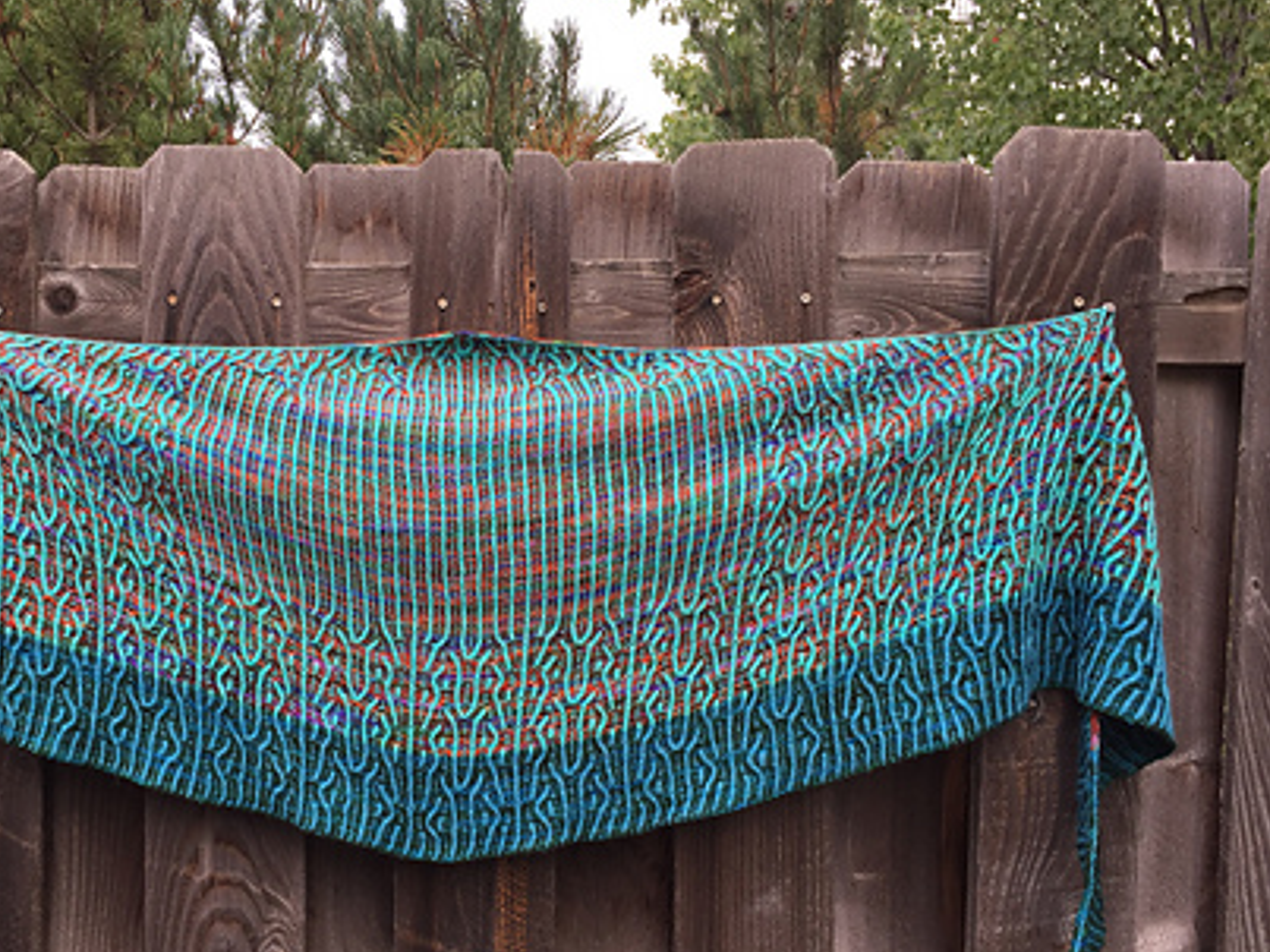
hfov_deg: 50.9
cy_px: 522
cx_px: 488
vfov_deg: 39.6
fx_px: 1320
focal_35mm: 36
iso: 32
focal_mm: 4.15
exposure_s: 1/302
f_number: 2.2
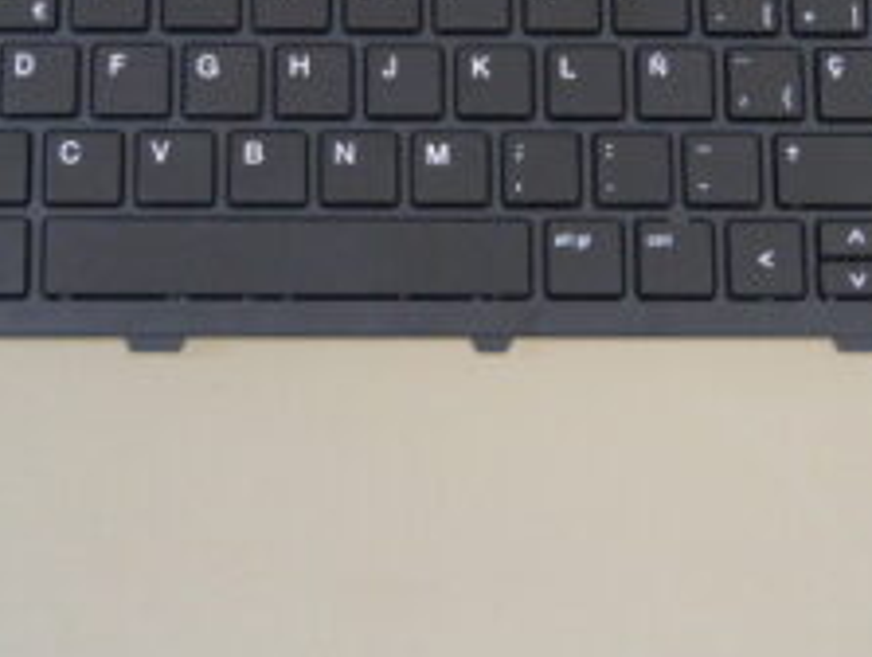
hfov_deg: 16.2
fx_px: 3053
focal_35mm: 121
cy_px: 106
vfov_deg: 12.2
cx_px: 497
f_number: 3.2
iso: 400
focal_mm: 10.8
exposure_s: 1/15
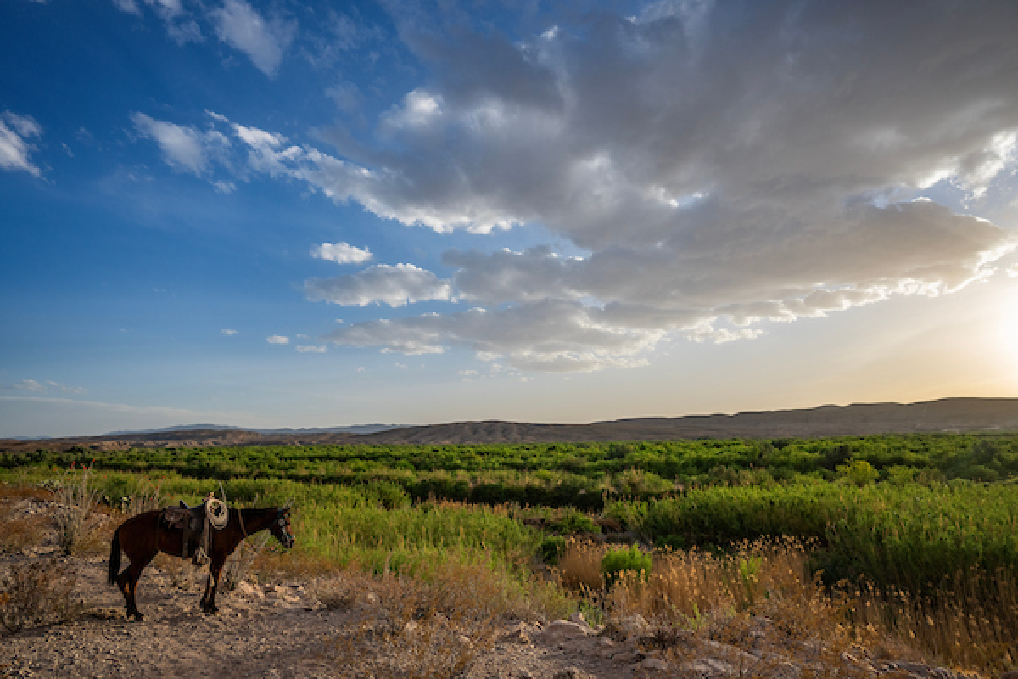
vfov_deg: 61.9
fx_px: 566
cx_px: 509
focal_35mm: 20
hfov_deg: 84.0
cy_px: 340
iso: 400
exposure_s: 1/5000
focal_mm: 20
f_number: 2.8
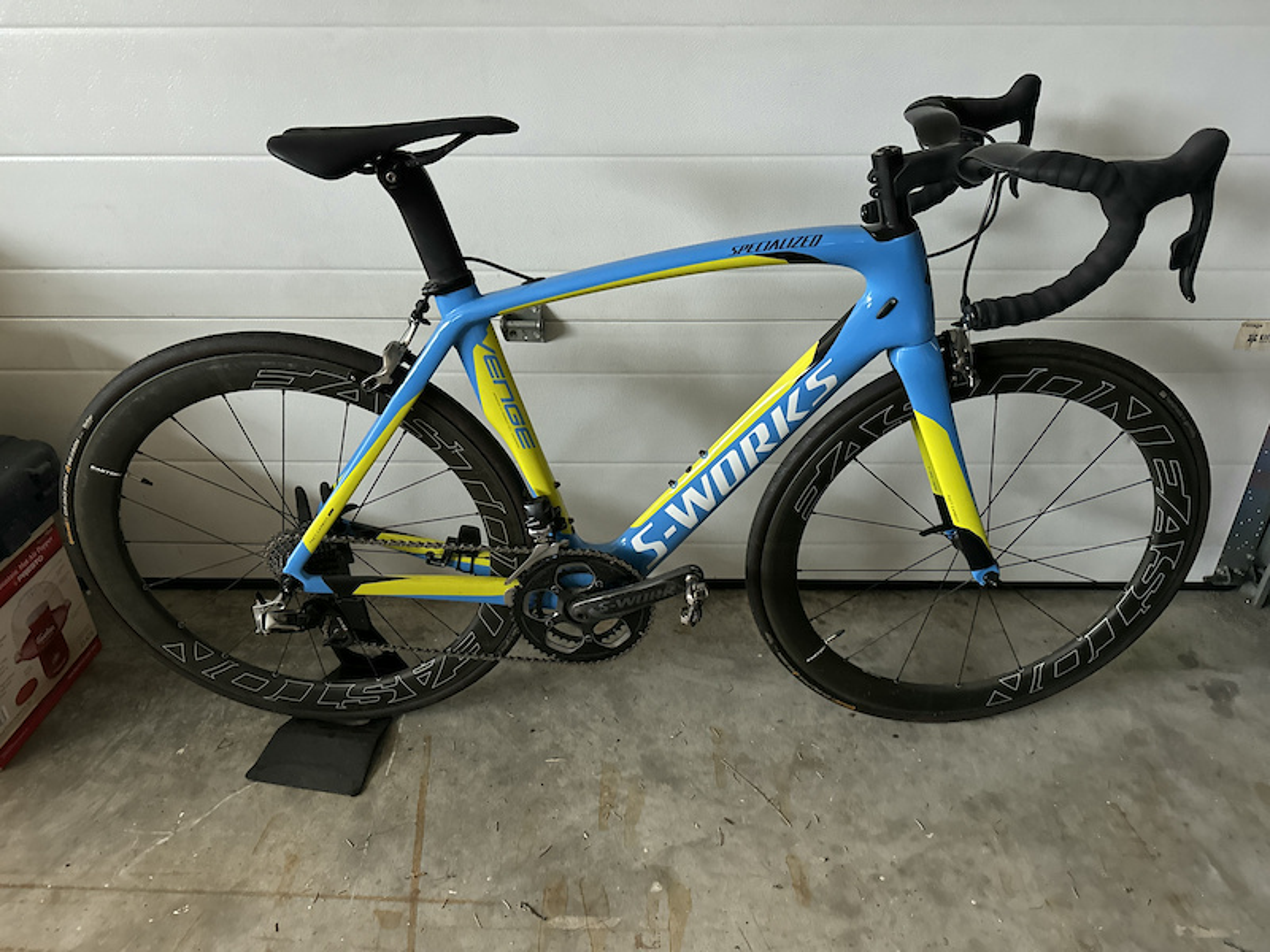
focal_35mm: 24
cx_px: 635
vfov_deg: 56.8
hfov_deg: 71.6
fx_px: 881
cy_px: 476
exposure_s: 1/48
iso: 800
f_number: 1.78
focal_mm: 6.76
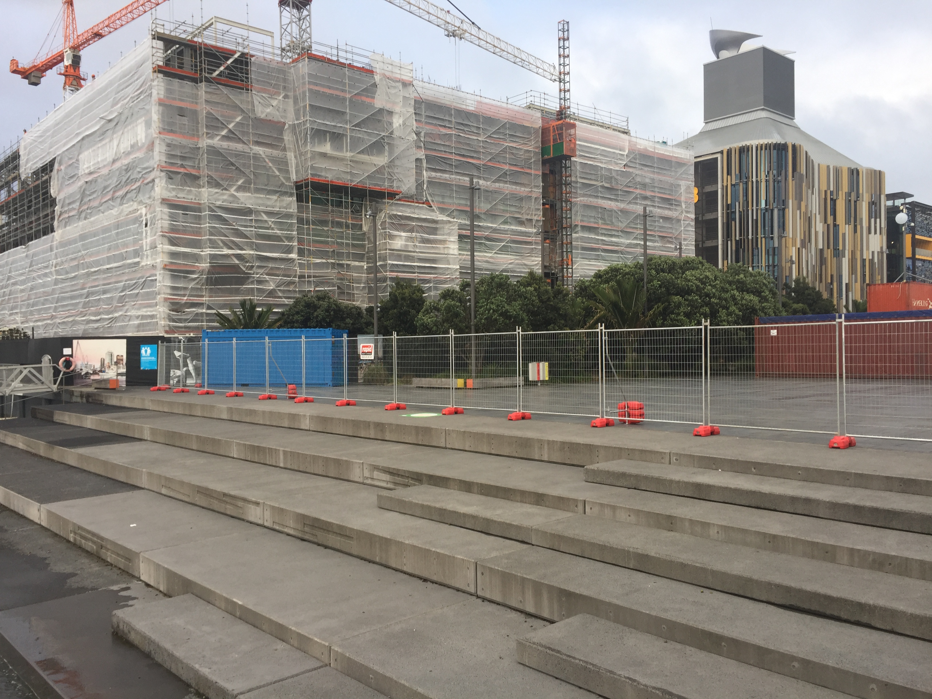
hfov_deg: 61.7
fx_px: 781
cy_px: 350
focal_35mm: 29
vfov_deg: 48.2
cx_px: 466
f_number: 2.2
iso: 32
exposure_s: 1/121
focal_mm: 4.15
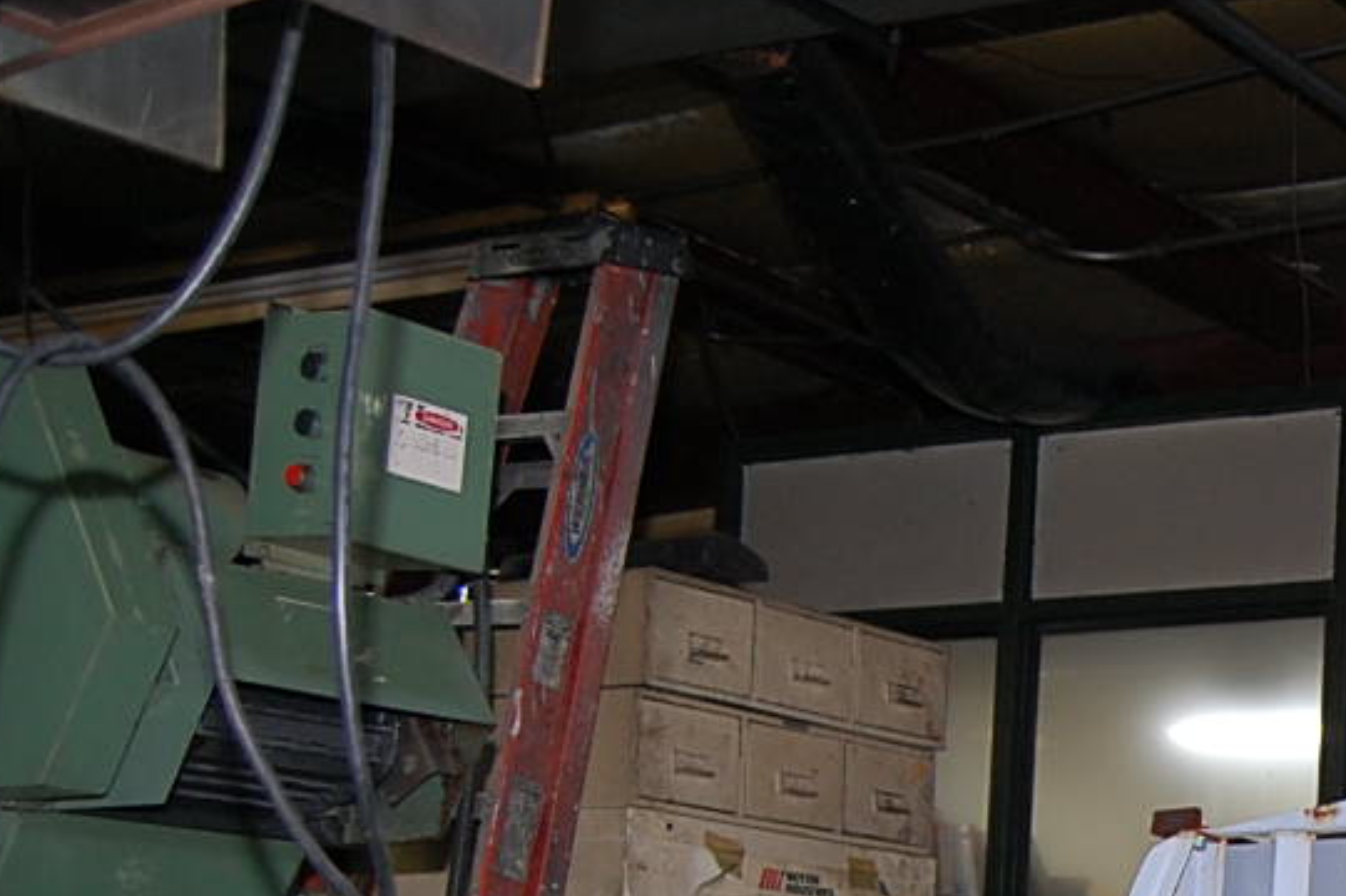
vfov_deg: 17.5
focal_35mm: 75
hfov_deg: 24.2
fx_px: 2802
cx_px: 1674
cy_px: 1013
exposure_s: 1/60
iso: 400
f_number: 4
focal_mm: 18
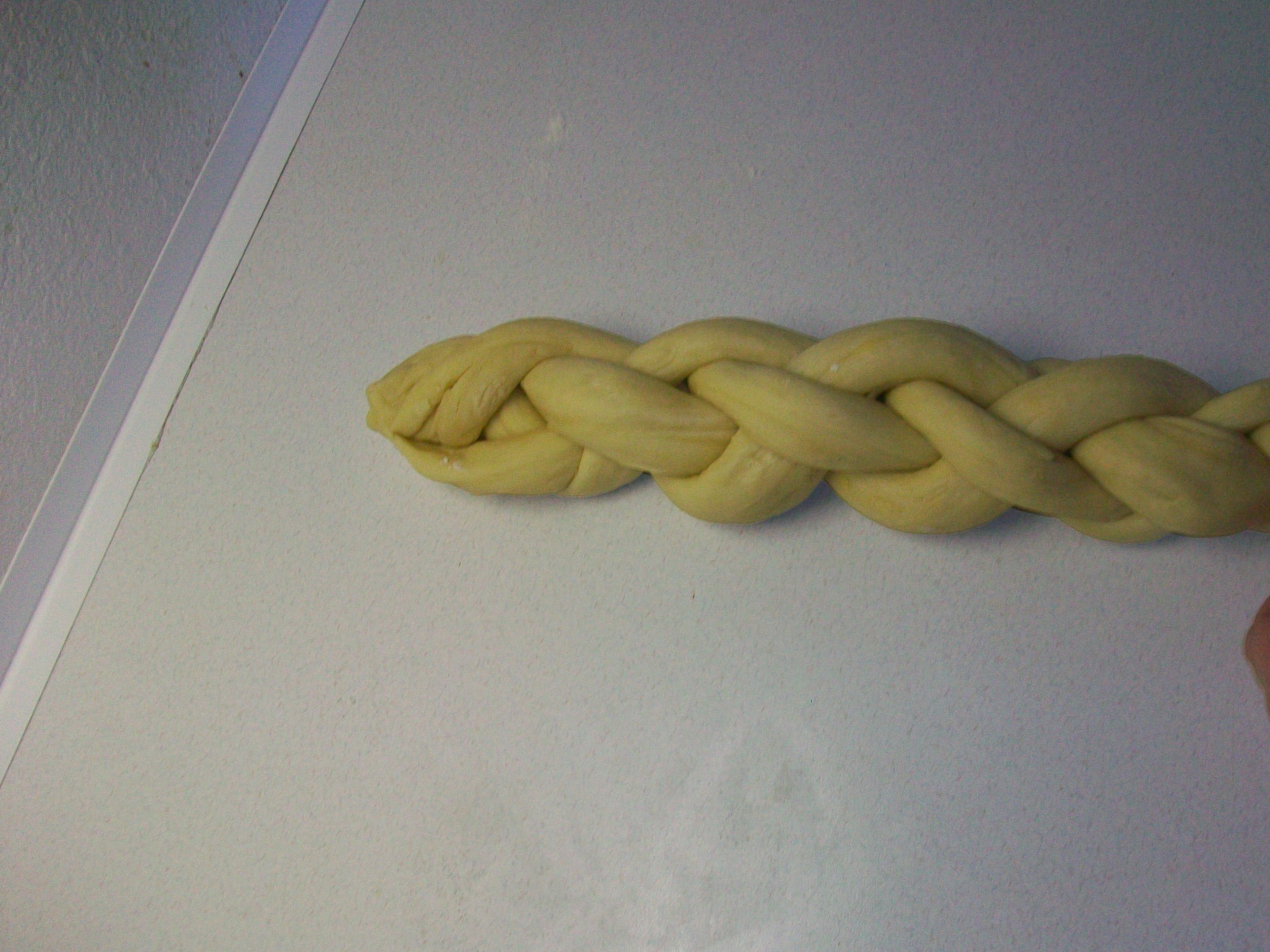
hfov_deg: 46.4
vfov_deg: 35.9
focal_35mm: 40
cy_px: 557
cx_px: 783
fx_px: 1467
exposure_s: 1/60
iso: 120
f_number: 2.8
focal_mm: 5.7
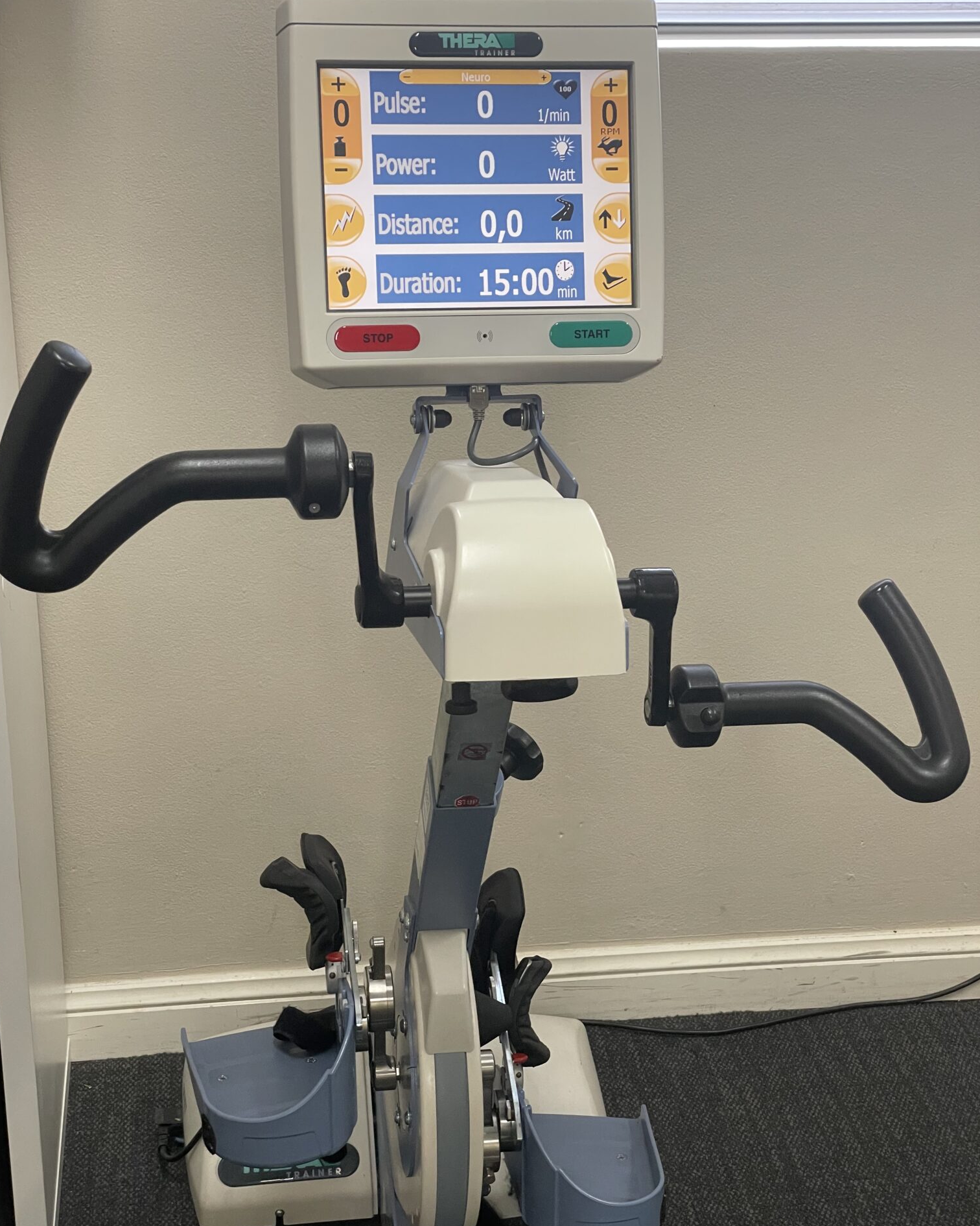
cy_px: 638
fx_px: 1994
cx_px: 490
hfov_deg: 27.6
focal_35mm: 55
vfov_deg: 34.1
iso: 160
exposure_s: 1/68
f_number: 2
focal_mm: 6
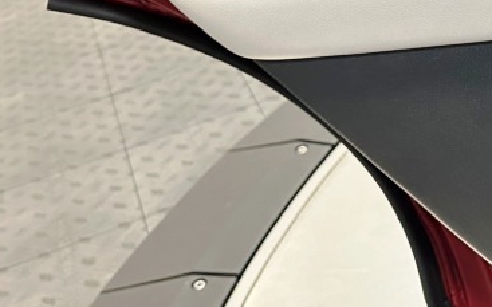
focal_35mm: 71
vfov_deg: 17.4
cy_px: -72
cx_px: 546
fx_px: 952
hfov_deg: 26.6
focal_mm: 6.86
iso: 800
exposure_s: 1/60
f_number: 1.78
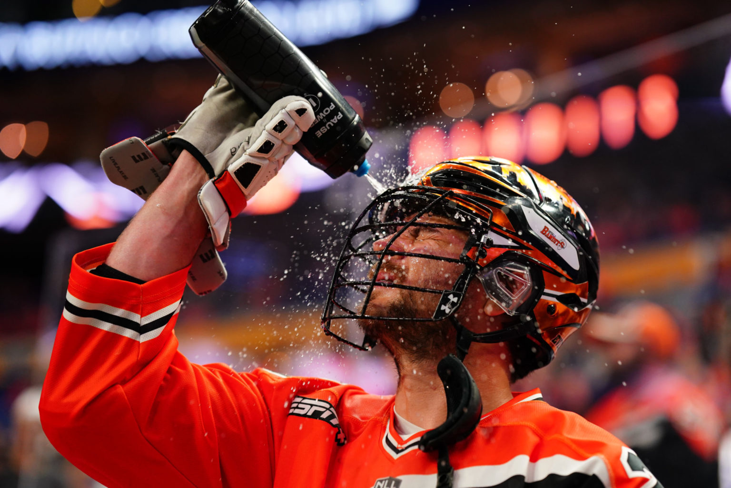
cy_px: 244
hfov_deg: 23.9
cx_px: 366
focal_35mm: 85
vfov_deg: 16.1
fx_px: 1726
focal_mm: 85
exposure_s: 1/1000
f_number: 2
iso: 2000
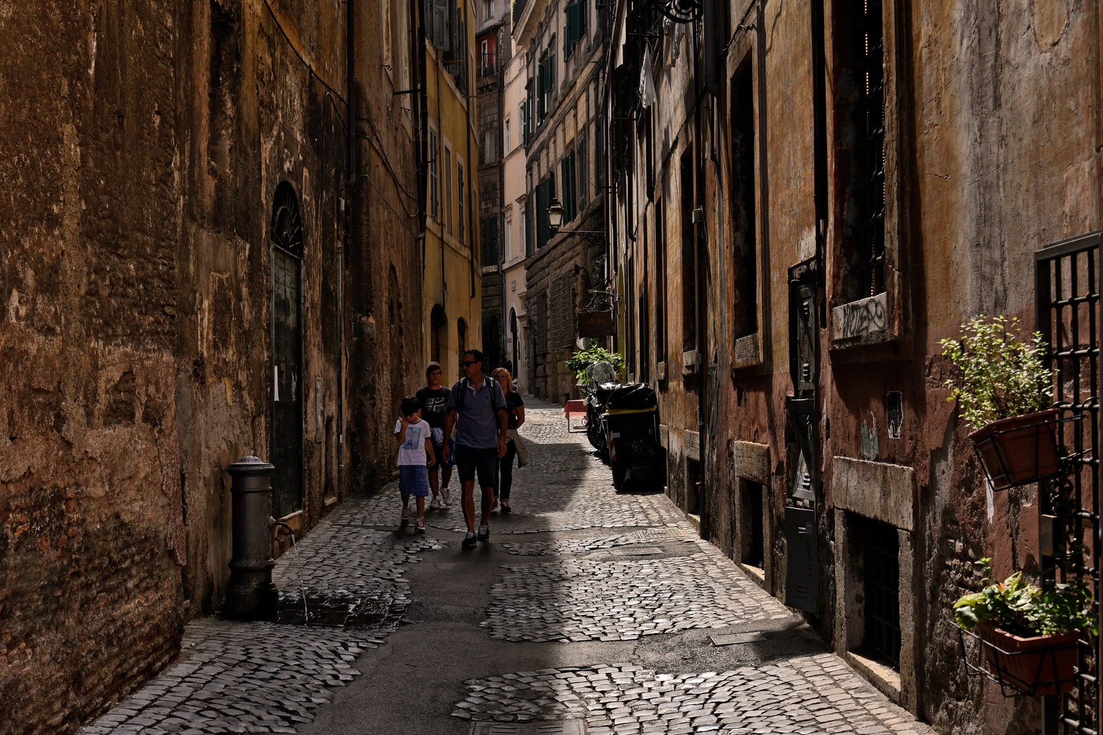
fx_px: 1501
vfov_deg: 27.5
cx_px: 548
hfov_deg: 40.3
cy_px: 362
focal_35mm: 49
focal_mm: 48
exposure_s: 1/160
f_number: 6.3
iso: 100
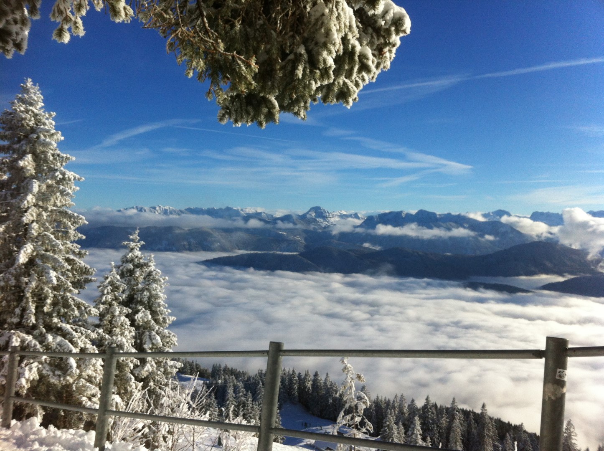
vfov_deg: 40.6
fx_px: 610
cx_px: 302
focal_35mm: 35
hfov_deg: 52.7
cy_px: 226
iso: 80
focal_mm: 3.85
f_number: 2.8
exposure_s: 1/2514
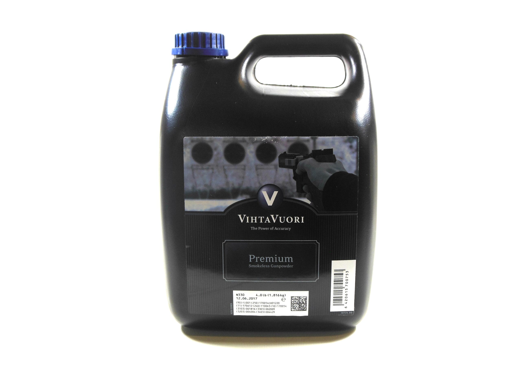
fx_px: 572
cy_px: 196
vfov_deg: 37.7
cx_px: 260
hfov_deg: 49.0
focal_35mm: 38
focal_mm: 6.8
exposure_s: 1/40
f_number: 3.6
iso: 125
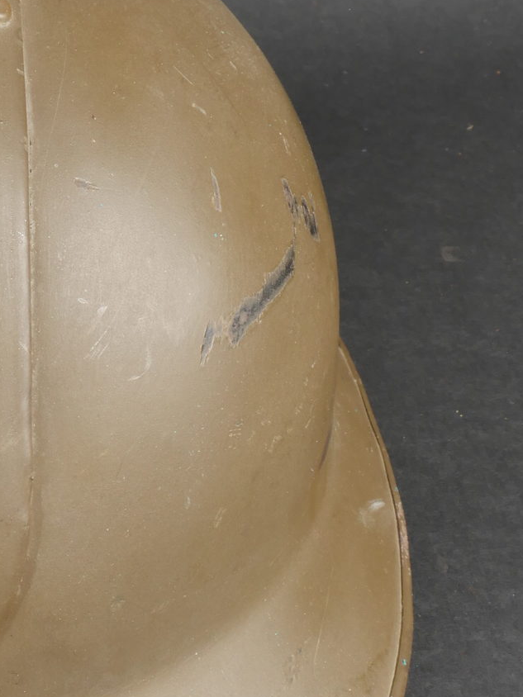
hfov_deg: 15.9
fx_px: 1813
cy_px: 377
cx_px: -83
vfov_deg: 21.8
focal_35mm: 90
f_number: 14
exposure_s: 1/125
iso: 200
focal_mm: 19
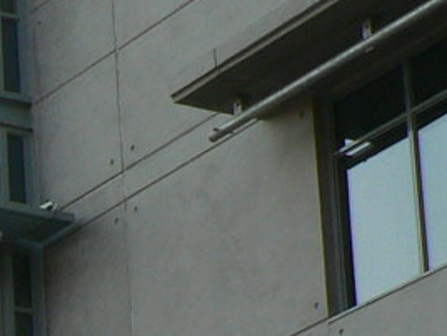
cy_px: 624
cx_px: -470
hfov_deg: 7.4
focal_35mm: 257
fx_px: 3319
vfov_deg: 5.7
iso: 80
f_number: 4
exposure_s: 1/160
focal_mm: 7.1
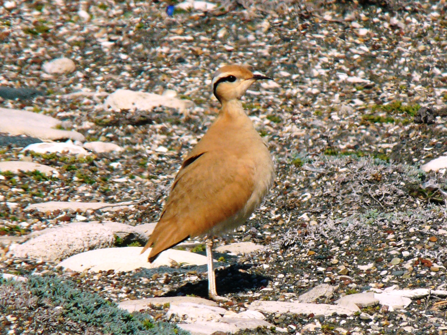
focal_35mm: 504
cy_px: 168
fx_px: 6508
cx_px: 224
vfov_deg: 3.0
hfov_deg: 3.9
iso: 100
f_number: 8
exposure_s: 1/640
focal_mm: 82.8
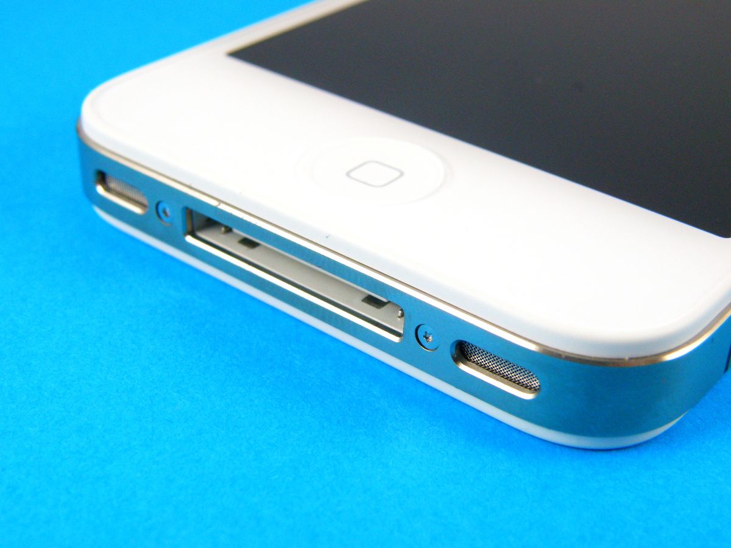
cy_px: 274
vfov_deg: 26.6
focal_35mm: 55
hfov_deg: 34.9
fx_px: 1161
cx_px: 366
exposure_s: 1/80
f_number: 5.6
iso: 200
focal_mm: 9.77
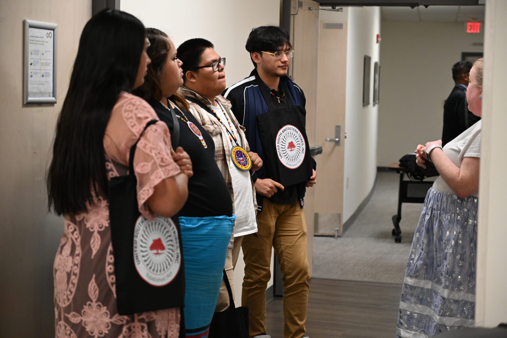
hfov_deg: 28.8
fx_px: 986
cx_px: 254
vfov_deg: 19.5
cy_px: 169
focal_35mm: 70
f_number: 4
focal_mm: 70
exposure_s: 1/125
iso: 2200
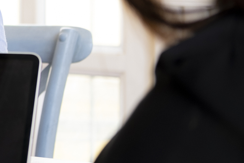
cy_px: -35
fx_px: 1193
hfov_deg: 11.1
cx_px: -153
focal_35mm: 176
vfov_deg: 7.7
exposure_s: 1/125
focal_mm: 35
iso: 320
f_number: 2
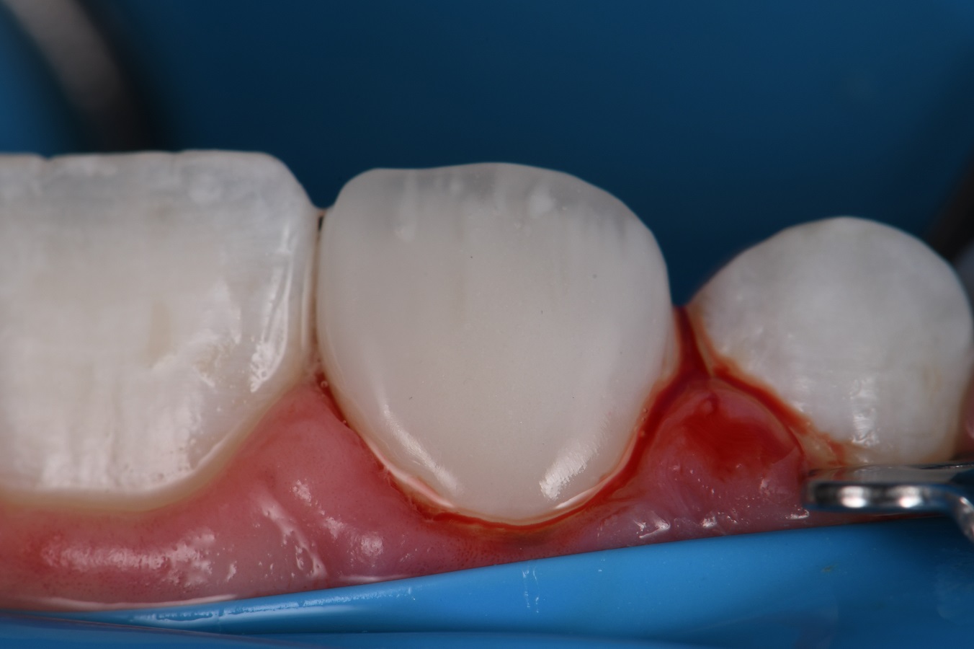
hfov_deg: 13.1
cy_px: 324
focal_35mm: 157
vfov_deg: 8.7
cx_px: 487
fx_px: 4245
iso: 200
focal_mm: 105
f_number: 32
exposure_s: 1/160
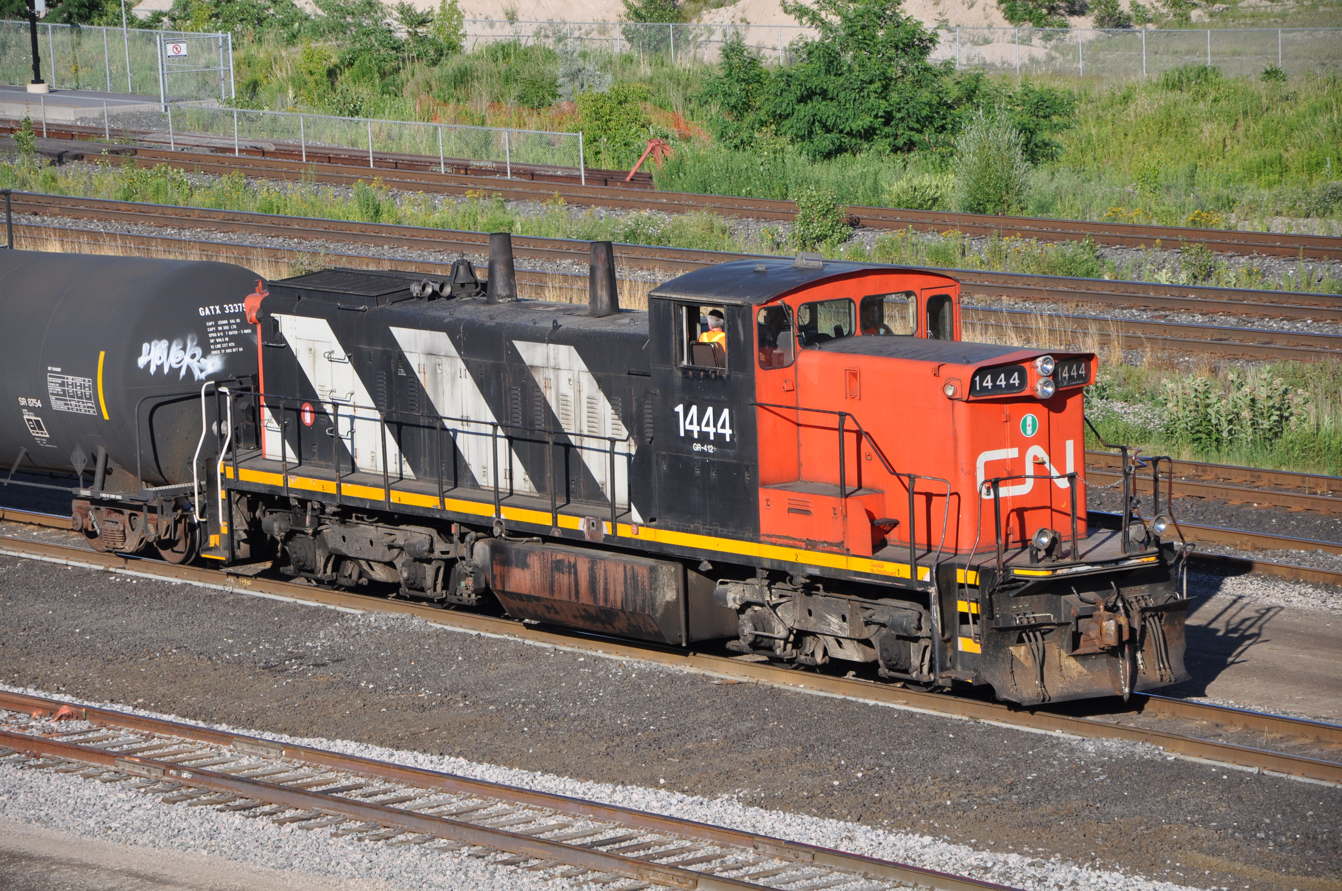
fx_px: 5864
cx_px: 671
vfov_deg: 8.7
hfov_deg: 13.1
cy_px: 446
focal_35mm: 158
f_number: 5.6
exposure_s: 1/1250
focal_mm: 105
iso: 400
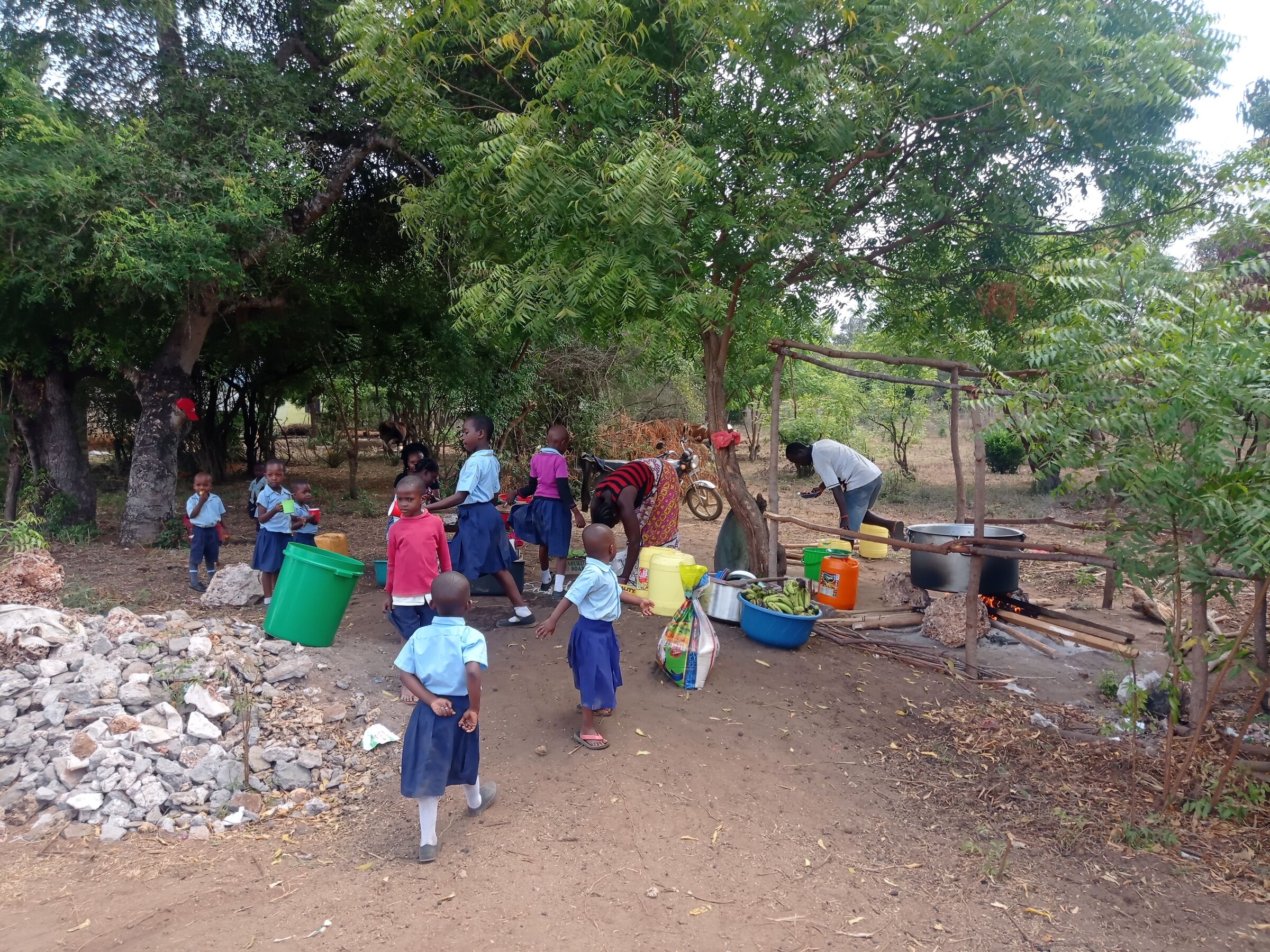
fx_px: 1027
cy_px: 476
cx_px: 635
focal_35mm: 28
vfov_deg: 49.7
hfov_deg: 63.4
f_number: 1.79
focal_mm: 4.74
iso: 100
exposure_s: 1/527
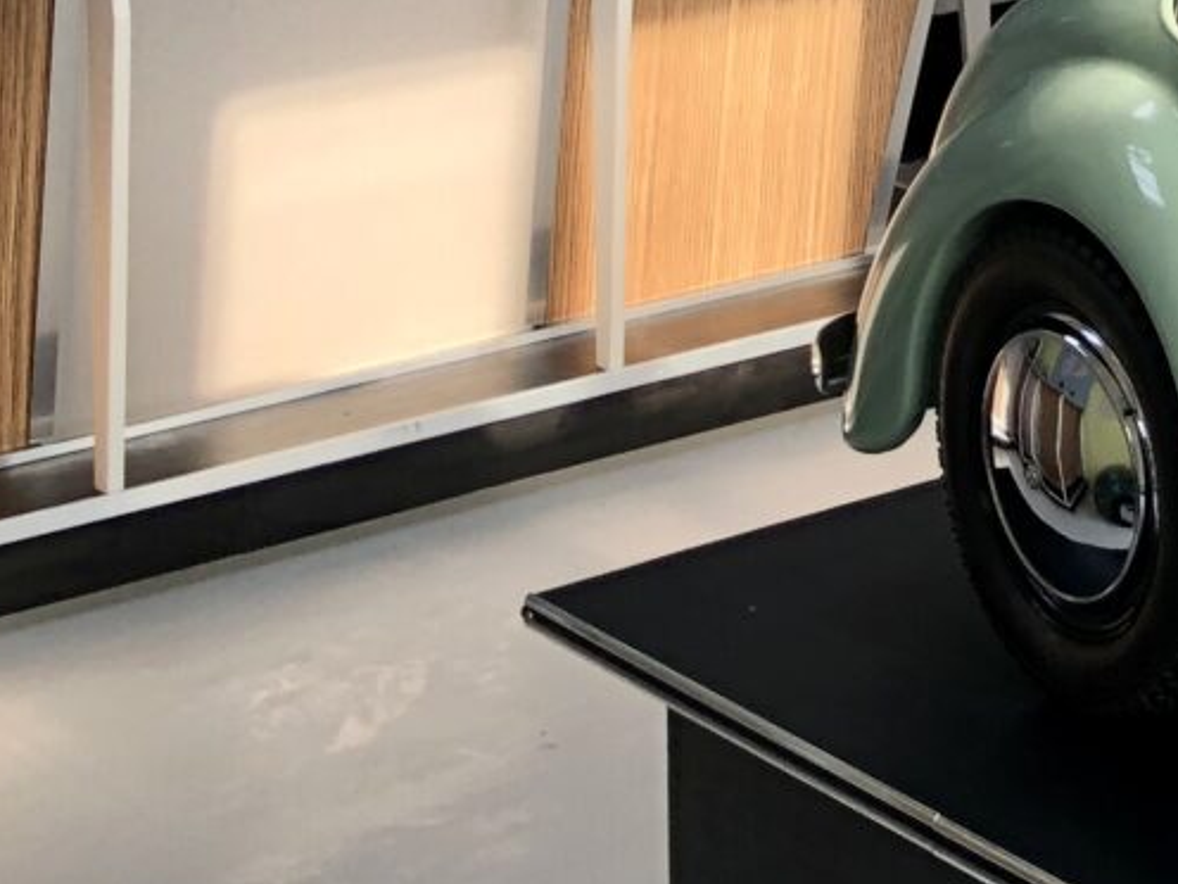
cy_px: -618
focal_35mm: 113
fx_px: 3845
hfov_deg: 15.0
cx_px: 2164
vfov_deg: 12.2
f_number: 1.8
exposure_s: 1/120
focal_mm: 3.99
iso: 32
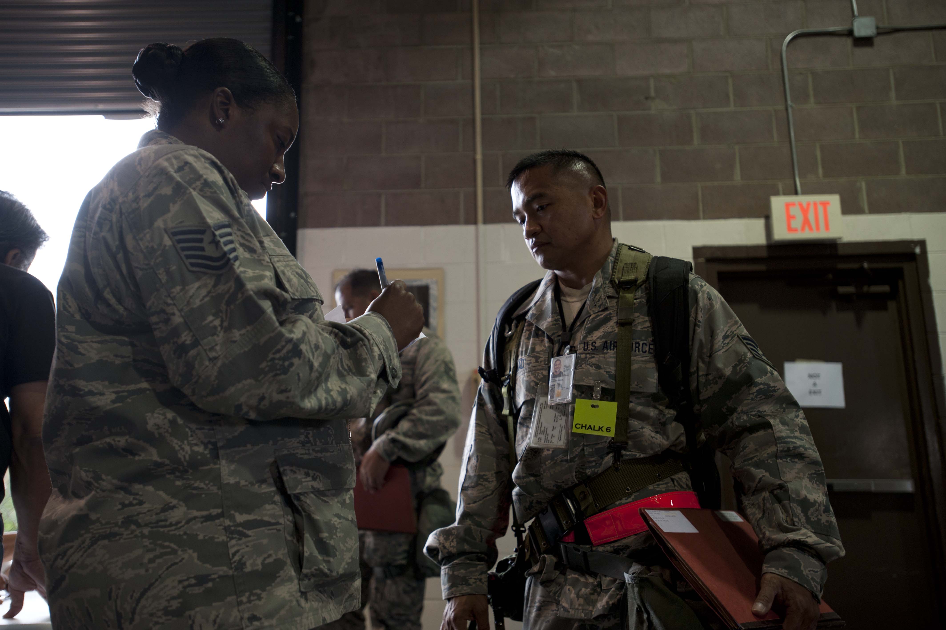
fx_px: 919
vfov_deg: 37.8
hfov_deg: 54.5
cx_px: 473
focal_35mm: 35
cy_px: 315
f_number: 3.5
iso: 640
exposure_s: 1/160
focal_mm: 35
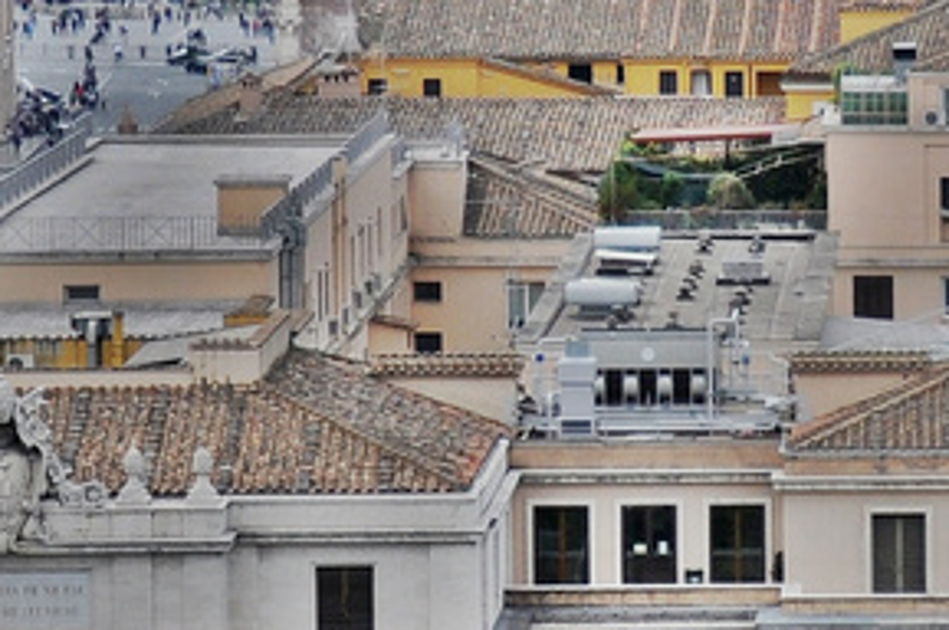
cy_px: -66
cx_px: 870
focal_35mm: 287
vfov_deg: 4.8
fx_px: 7557
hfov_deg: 7.2
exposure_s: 1/1250
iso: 200
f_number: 4.2
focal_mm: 34
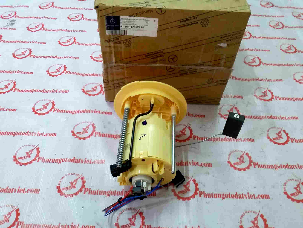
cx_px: 152
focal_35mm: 31
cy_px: 114
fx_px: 271
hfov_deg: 58.4
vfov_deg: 45.4
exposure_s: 1/17
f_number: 2.2
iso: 320
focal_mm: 3.3
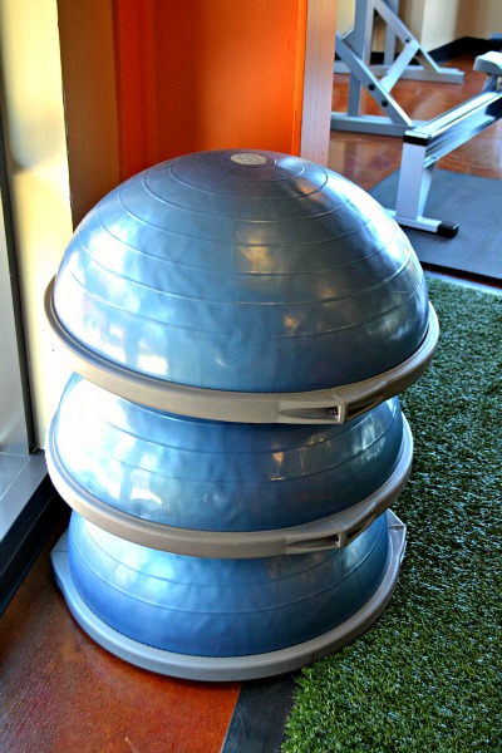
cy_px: 376
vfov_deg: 43.6
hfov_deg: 29.9
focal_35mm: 45
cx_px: 251
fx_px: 941
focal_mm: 30
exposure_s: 1/60
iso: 900
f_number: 4.5
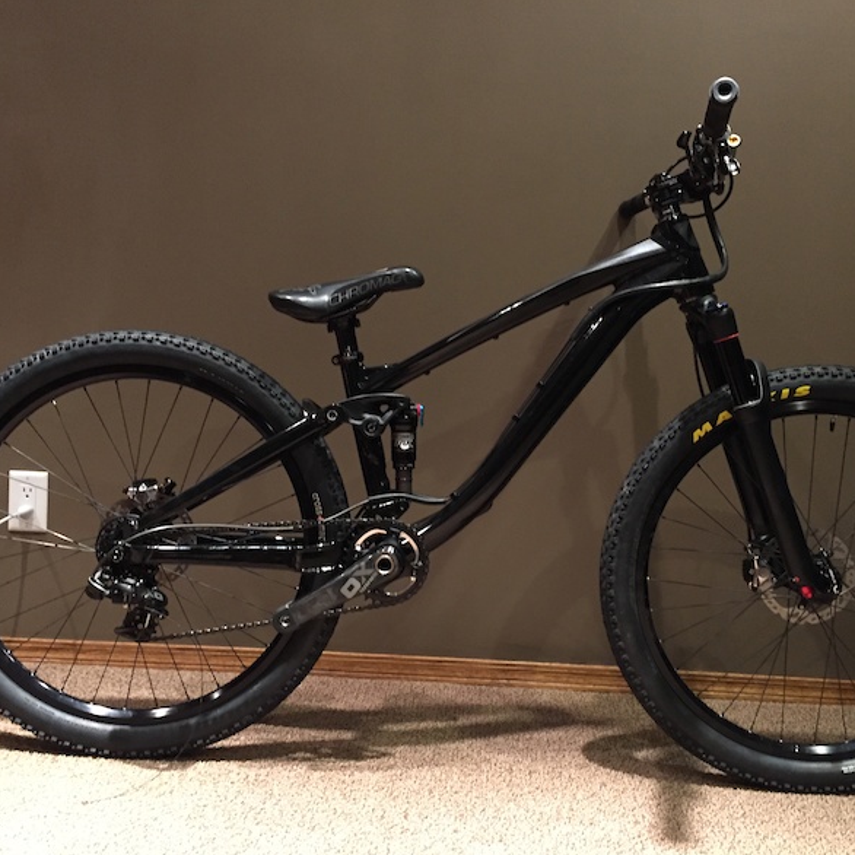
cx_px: 464
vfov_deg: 47.2
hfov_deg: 47.2
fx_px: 978
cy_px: 429
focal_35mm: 35
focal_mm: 4.15
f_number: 2.2
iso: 250
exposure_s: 1/15
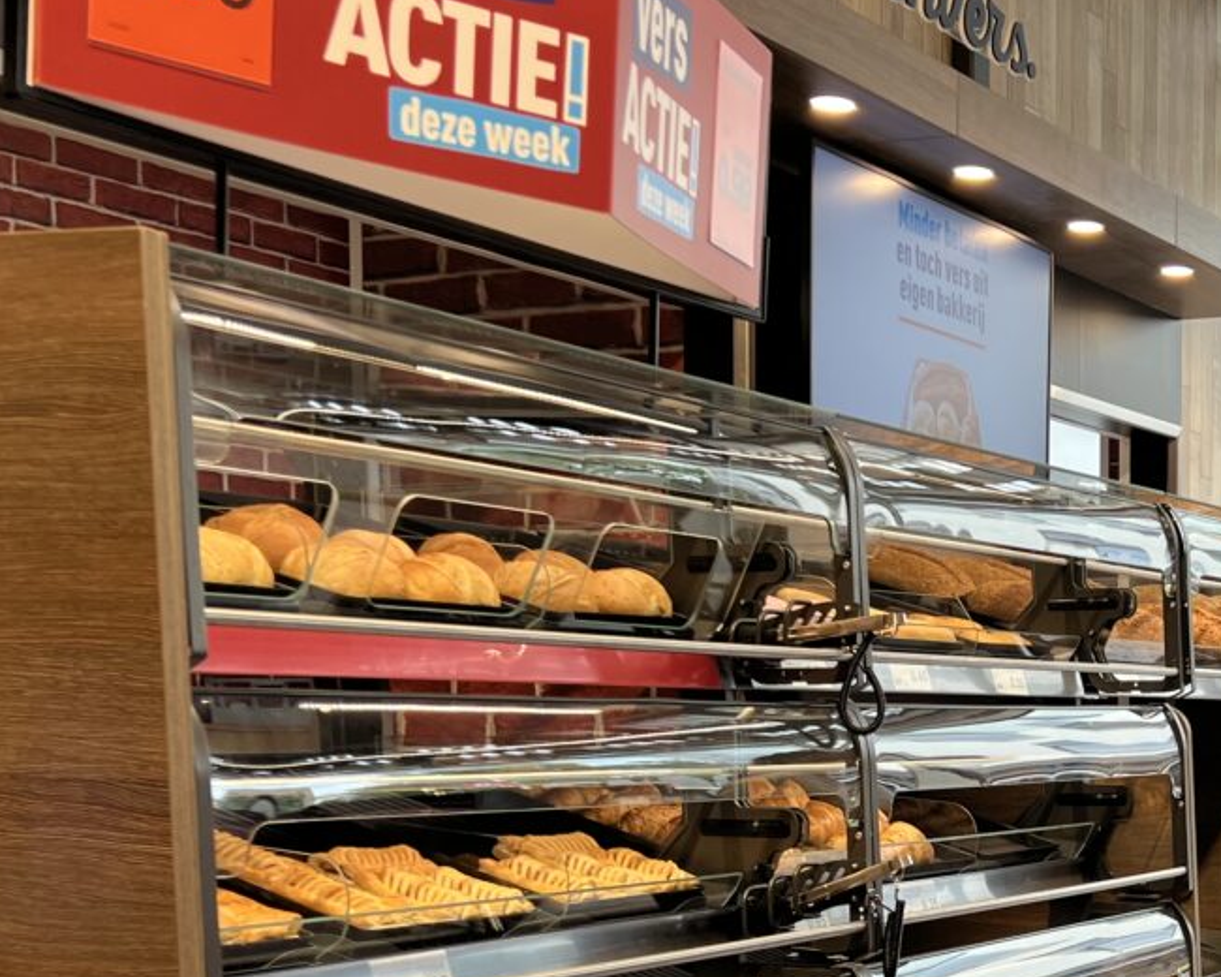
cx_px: 1065
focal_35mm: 60
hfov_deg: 30.3
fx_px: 2168
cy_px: 851
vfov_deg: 24.8
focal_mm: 5.7
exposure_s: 1/100
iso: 32
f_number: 1.5
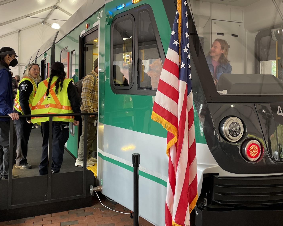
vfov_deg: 40.8
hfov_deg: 50.3
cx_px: 149
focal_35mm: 36
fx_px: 302
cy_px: 80
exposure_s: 1/107
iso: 125
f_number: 1.6
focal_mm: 4.2
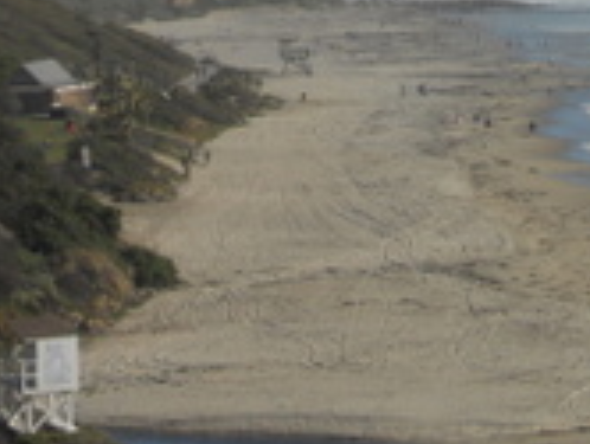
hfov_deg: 6.3
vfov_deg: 4.8
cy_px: 71
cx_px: 814
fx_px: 5325
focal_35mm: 312
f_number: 5.9
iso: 80
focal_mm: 19.6
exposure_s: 1/640
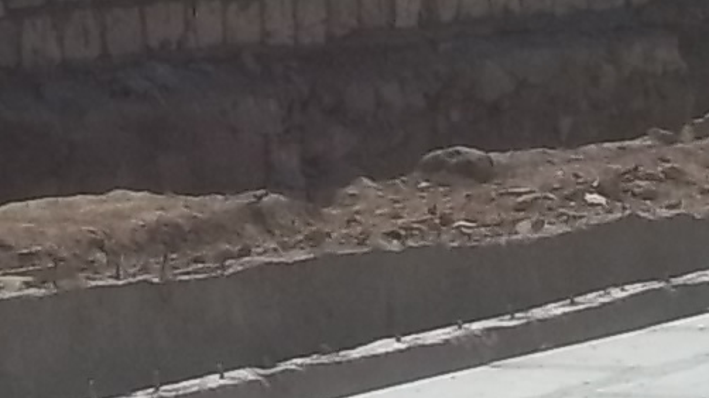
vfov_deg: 5.8
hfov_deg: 10.7
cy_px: -680
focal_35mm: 200
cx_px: 113
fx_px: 3759
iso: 80
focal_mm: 5.7
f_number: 5.5
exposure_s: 1/640
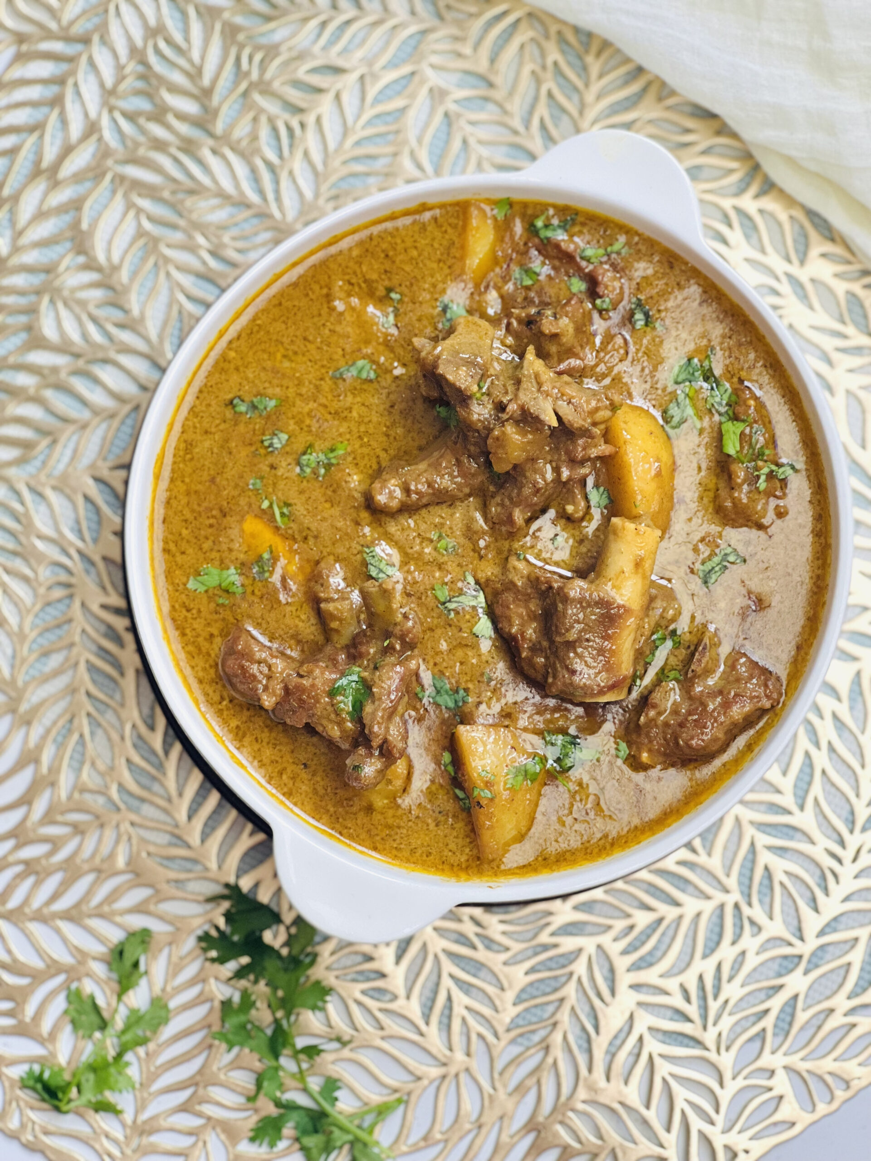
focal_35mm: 77
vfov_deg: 25.3
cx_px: 436
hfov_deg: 19.1
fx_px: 2583
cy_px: 580
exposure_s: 1/121
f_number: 2.8
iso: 200
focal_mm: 9
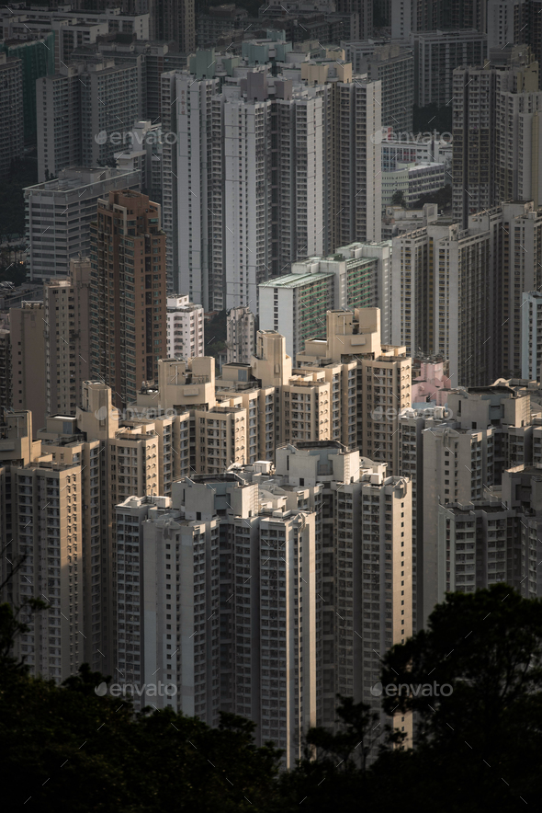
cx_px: 271
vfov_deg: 6.9
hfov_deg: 4.6
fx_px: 6769
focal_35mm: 300
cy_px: 406
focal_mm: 300
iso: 100
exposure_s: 1/400
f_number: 4.5
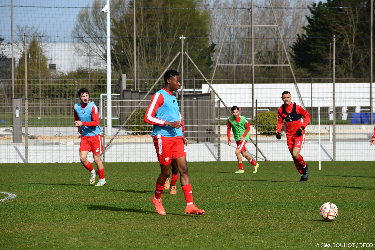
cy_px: 125
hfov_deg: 9.8
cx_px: 187
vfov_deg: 6.5
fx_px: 2198
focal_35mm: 211
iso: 360
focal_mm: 140
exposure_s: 1/2000
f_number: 8
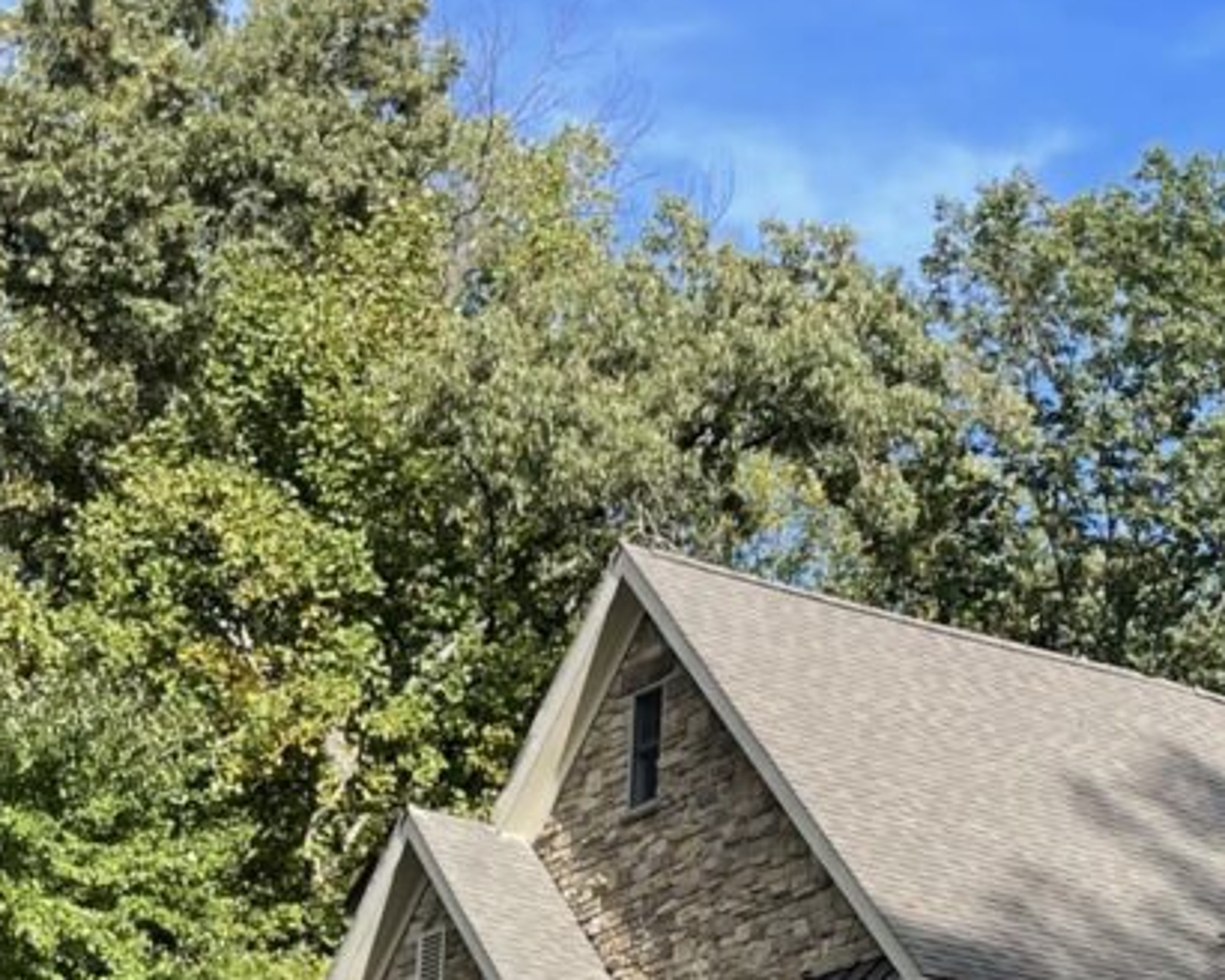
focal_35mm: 95
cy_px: 1174
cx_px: 1306
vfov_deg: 15.6
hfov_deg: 19.4
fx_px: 3444
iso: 50
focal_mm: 5.1
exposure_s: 1/1575
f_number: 1.6
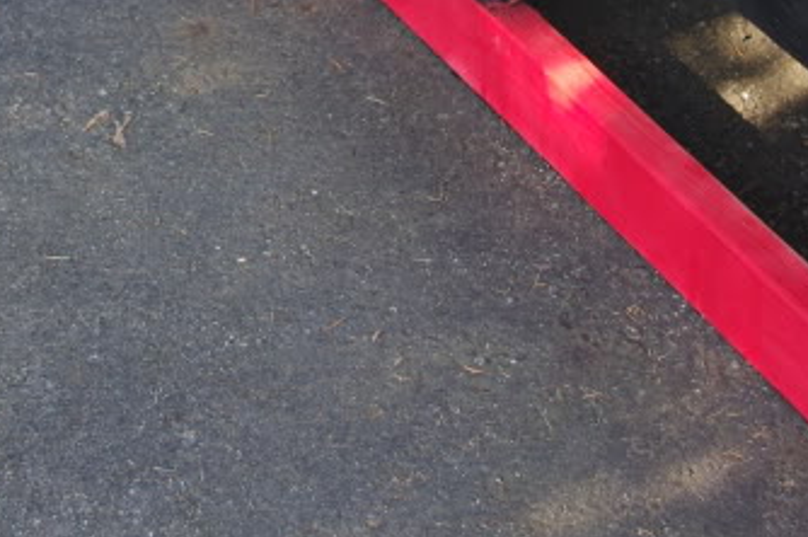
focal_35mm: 141
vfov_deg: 9.5
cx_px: 162
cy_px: -244
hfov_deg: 14.5
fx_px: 3162
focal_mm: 30.6
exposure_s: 1/100
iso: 200
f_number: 4
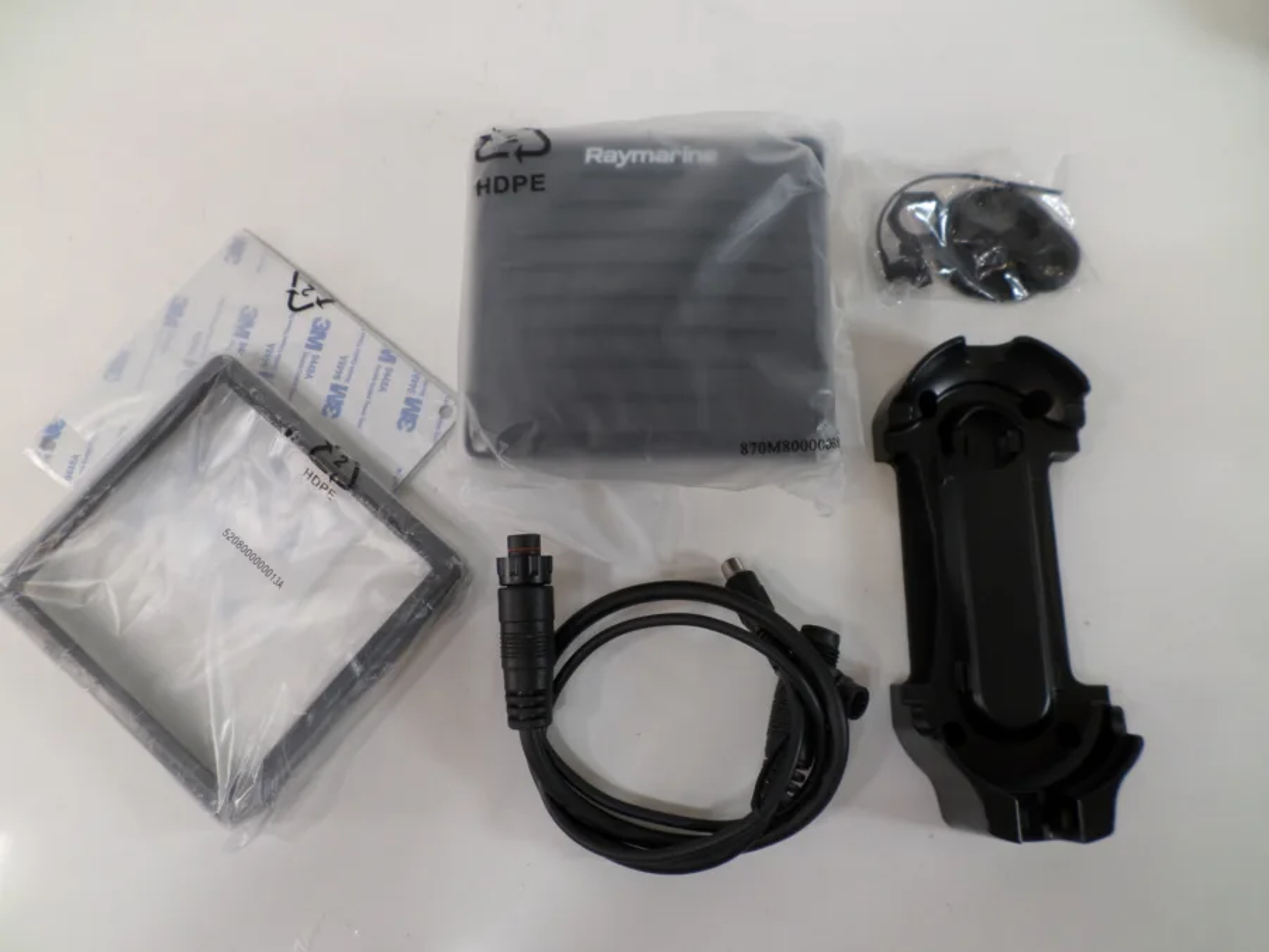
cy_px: 476
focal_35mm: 25
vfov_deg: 54.9
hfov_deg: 69.4
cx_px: 634
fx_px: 917
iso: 80
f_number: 2.5
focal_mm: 4.5
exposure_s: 1/45
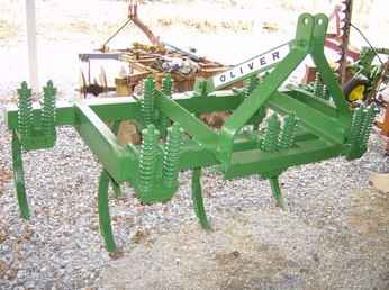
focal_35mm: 36
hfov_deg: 51.4
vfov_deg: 39.5
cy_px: 145
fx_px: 404
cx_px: 194
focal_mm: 6
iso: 200
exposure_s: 1/60
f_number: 2.8
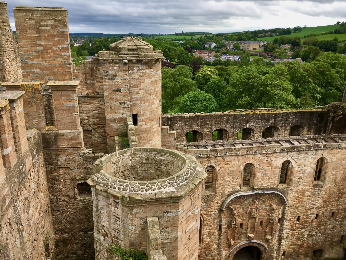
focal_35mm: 29
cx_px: 173
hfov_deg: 61.7
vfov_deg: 48.2
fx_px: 290
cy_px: 130
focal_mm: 4.15
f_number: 2.2
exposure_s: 1/718
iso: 25
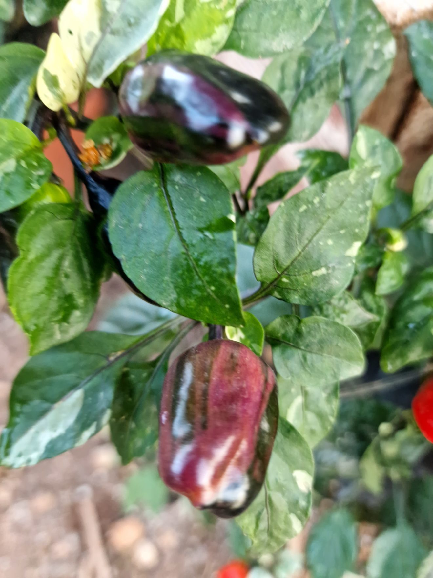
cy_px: 289
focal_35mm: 23
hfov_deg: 58.9
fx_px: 384
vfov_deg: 73.9
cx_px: 216
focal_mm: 6.4
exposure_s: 1/60
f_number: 1.8
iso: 250
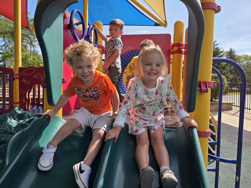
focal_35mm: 23
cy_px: 94
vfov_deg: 58.9
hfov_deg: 73.9
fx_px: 167
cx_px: 126
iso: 80
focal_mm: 6.3
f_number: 1.7
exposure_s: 1/3891
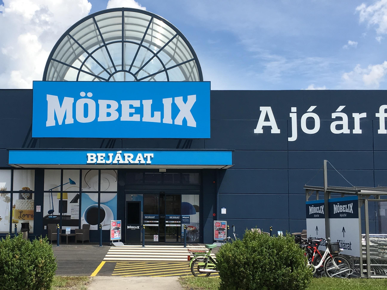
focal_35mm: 45
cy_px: 170
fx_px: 503
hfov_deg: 41.5
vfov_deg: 32.1
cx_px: 127
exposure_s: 1/1709
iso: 25
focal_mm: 4.15
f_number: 2.2
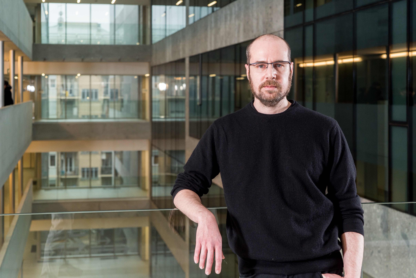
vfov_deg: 31.9
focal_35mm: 42
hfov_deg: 46.4
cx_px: 208
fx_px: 486
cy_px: 139
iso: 1000
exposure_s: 1/125
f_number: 4
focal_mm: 42
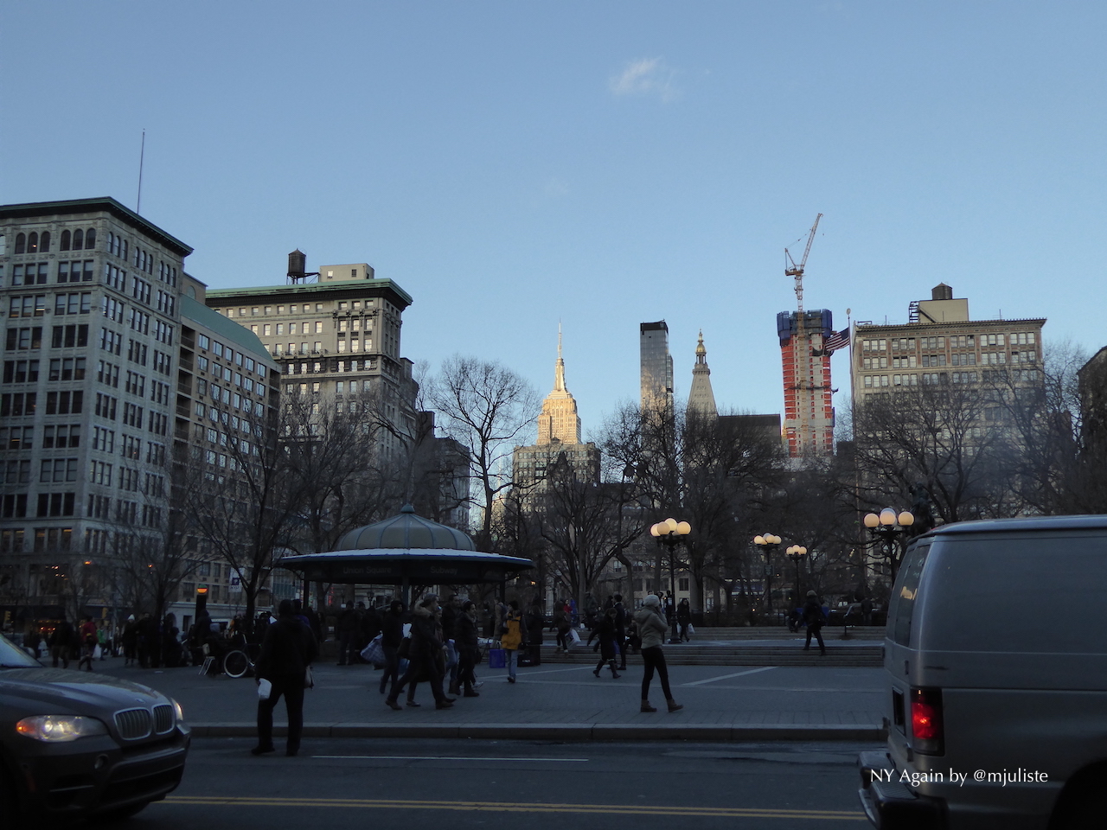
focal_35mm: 36
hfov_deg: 51.4
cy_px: 415
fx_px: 1151
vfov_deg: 39.7
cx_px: 554
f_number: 3.7
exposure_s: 1/400
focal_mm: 6.3
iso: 200
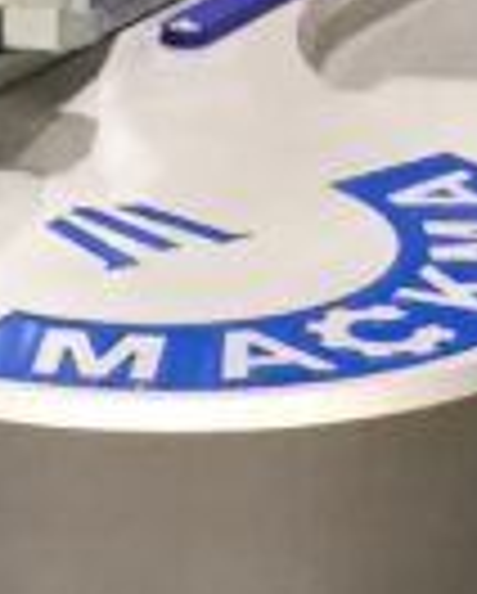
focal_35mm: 219
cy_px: 2277
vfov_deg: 7.0
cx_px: 32
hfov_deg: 7.1
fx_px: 3856
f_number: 2.2
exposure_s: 1/33
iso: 160
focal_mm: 4.15
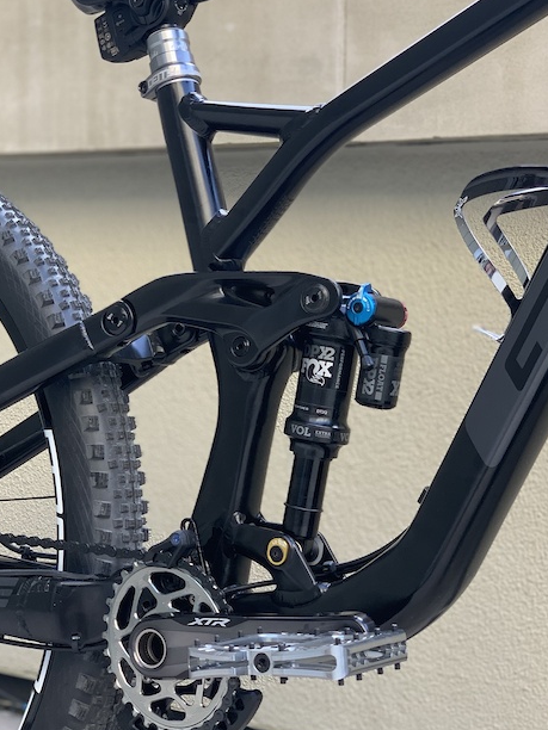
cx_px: 251
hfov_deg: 21.6
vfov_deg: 28.6
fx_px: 1435
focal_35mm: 68
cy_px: 340
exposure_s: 1/122
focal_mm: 6
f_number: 2.4
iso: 50
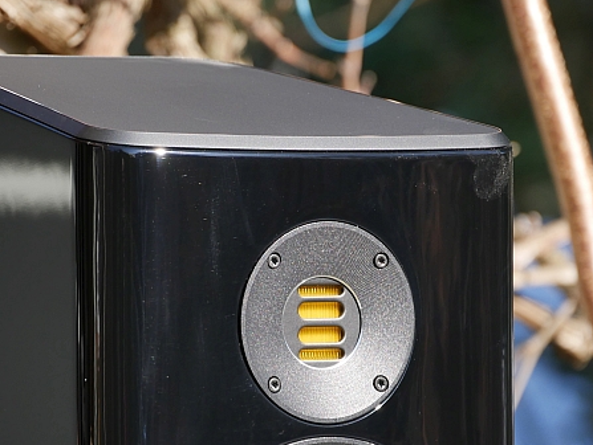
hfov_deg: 4.0
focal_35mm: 501
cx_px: 308
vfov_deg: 3.0
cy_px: 366
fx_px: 8589
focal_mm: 140
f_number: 5.6
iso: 250
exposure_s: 1/320
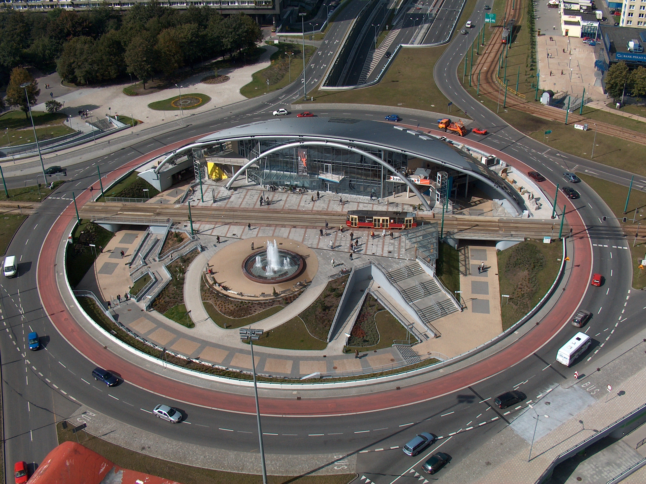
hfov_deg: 50.2
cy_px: 242
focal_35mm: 37
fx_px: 690
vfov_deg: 38.6
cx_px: 323
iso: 100
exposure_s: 1/308
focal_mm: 7.6
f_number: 8
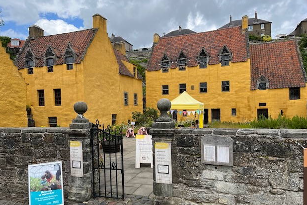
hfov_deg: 65.5
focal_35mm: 28
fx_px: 239
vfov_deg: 46.3
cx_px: 150
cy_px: 113
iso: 50
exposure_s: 1/2463
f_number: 1.6
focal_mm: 5.1
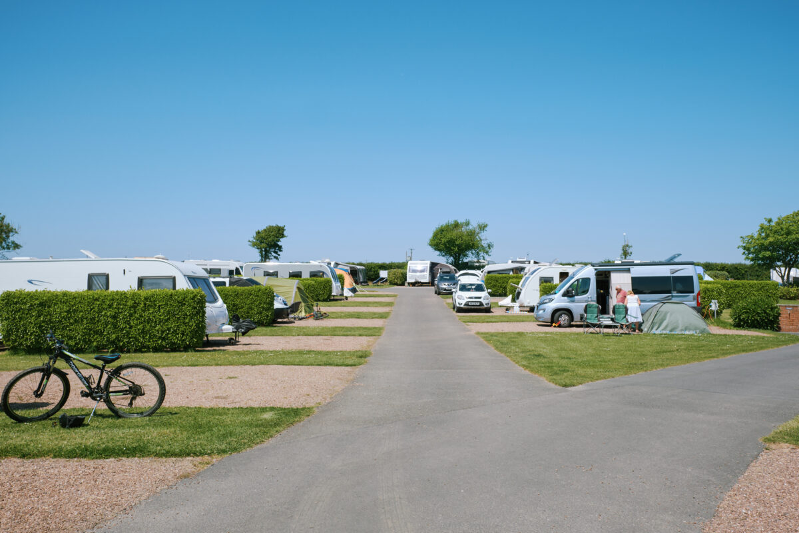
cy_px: 266
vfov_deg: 41.1
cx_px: 400
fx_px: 710
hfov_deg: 58.7
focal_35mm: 32
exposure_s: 1/1000
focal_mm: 21.3
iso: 160
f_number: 5.6
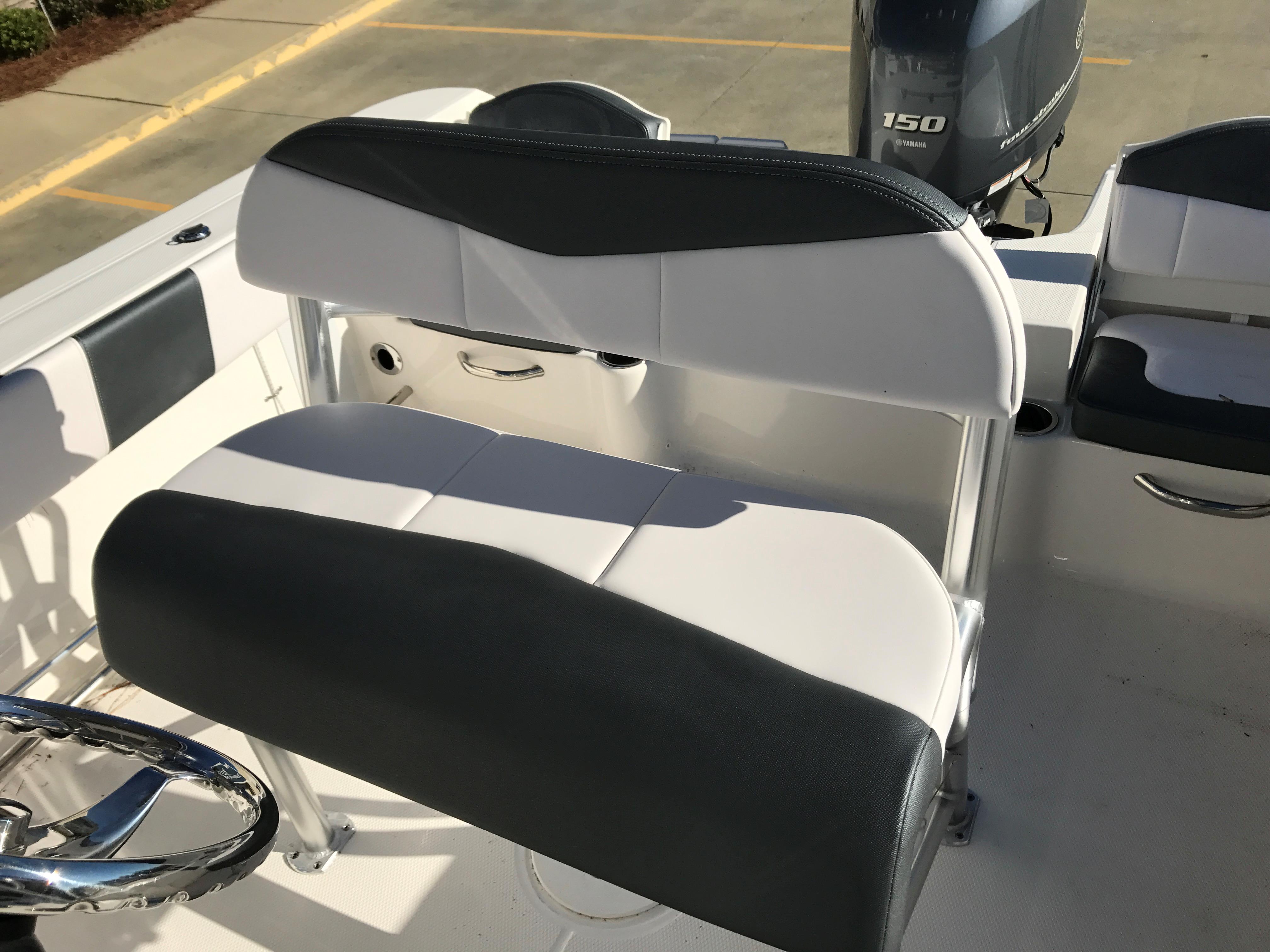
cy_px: 476
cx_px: 635
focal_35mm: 28
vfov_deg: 49.7
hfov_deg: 63.4
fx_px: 1027
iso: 20
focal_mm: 3.99
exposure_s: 1/5051
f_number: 1.8
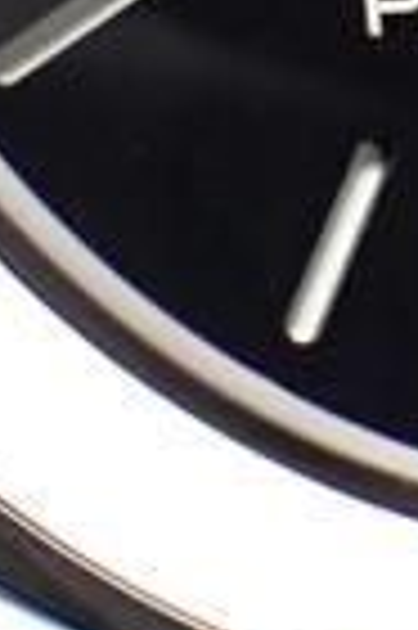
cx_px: 553
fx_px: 6809
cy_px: -234
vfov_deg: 5.3
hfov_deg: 3.5
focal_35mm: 390
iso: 400
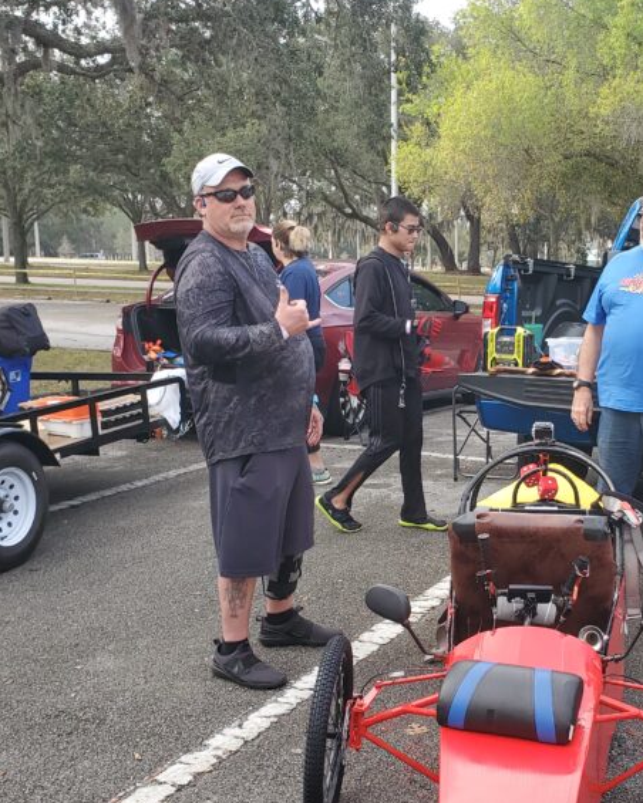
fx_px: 1094
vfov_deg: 40.2
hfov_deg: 31.6
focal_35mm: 46
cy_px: 458
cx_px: 543
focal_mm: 4.3
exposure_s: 1/293
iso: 50
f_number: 2.4
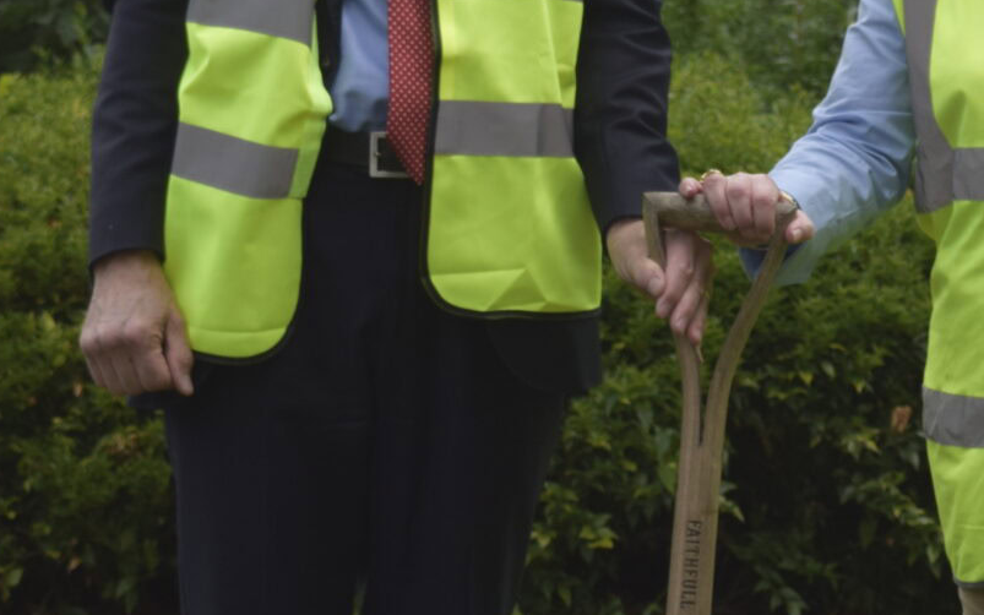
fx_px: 5230
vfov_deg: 6.7
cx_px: 716
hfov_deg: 10.7
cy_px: 123
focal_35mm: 195
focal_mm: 40
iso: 200
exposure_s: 1/500
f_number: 5
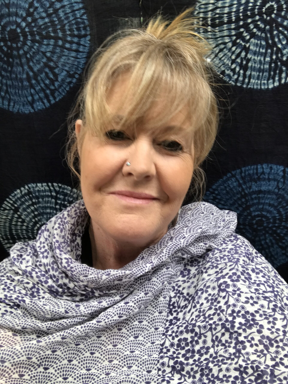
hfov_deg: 44.2
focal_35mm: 32
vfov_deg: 56.8
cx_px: 144
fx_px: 355
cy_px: 192
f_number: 2.2
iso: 32
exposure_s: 1/60
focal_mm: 2.87
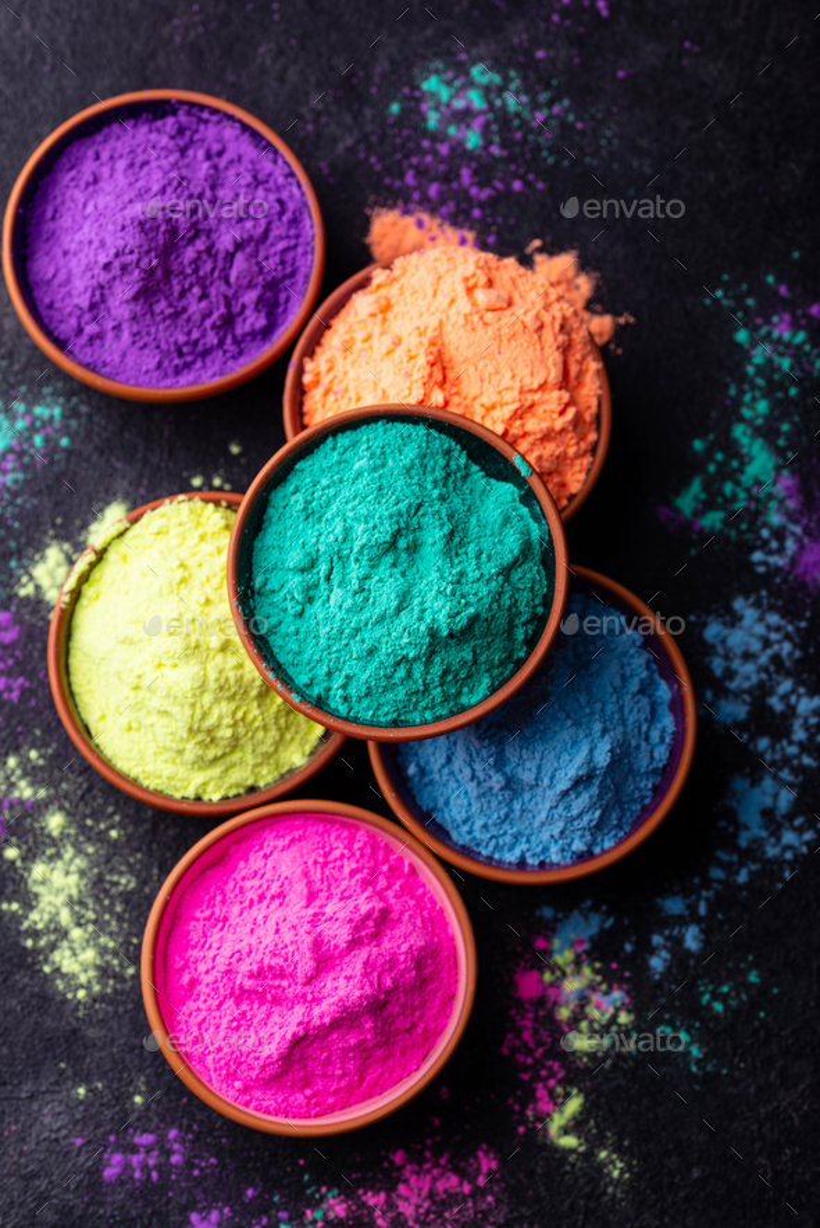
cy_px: 614
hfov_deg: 13.1
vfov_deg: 19.5
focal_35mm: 105
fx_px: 3584
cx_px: 410
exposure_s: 1/100
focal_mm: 105
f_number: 9
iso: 100
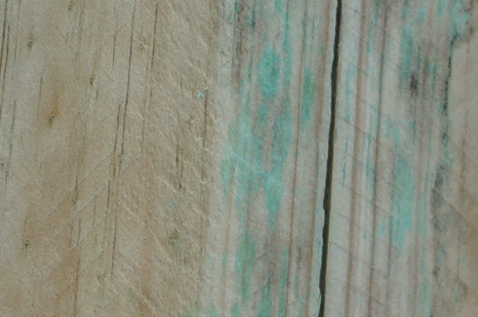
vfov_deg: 11.4
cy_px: 129
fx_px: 1591
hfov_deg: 16.7
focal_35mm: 120
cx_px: 480
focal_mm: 16
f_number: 4
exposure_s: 1/160
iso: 100
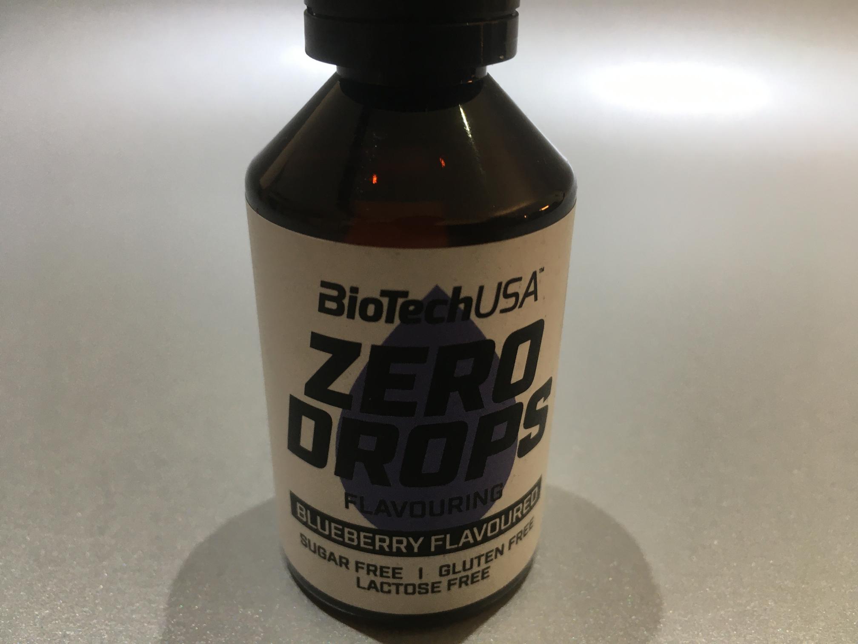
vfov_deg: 48.2
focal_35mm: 29
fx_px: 719
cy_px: 322
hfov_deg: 61.7
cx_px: 429
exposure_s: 1/33
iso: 25
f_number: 2.2
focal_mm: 4.15
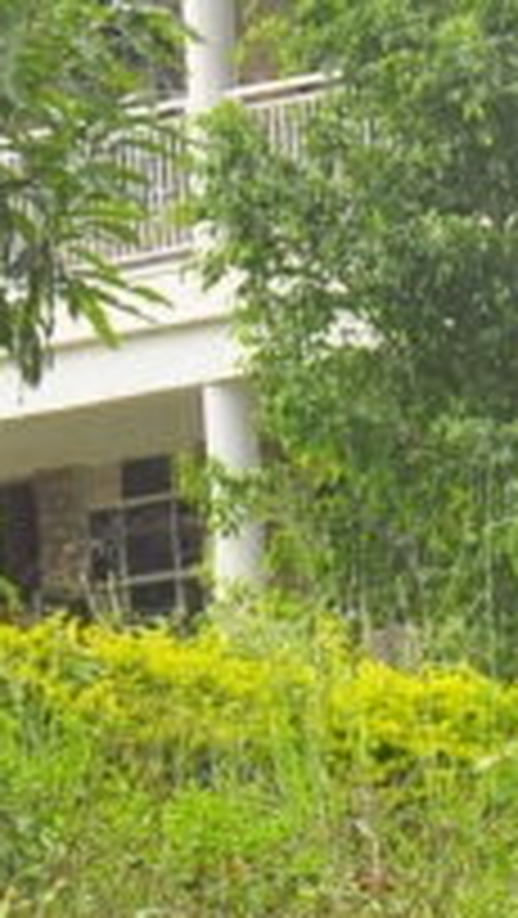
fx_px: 20127
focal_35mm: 826
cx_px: 568
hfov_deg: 1.5
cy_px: 486
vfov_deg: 2.6
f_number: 5.6
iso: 400
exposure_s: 1/160
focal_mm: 105
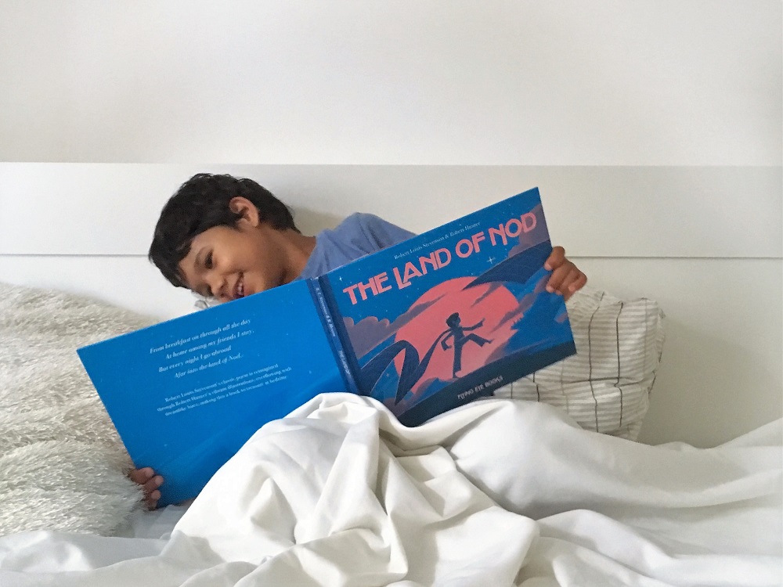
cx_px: 392
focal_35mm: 39
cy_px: 294
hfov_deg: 47.9
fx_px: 882
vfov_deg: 36.8
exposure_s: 1/17
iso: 320
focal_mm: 4.15
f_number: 2.2
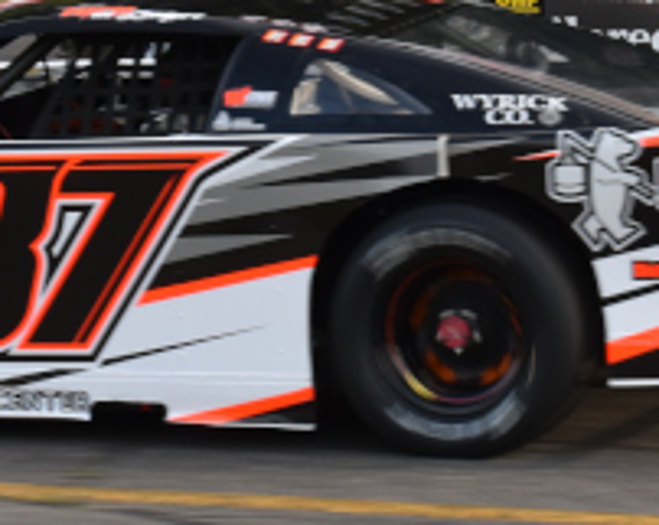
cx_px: 391
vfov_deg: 3.7
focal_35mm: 415
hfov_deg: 4.7
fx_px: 8082
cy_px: 18
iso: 400
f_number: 9
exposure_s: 1/250
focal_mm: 70
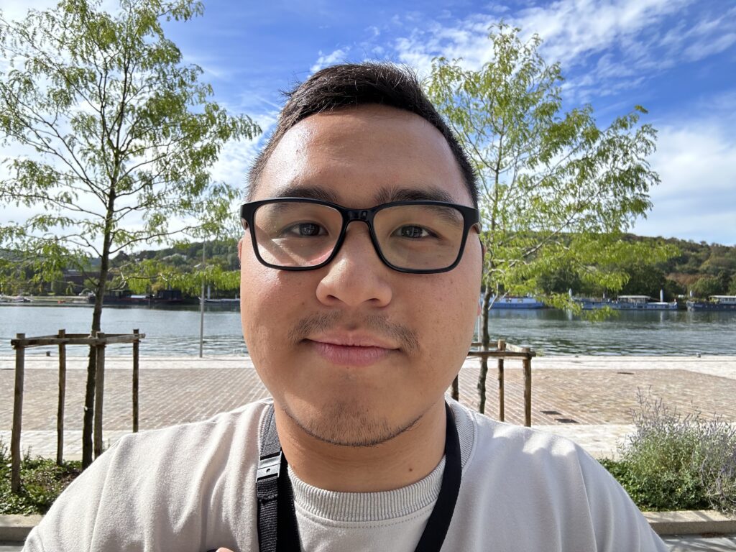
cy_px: 276
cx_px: 368
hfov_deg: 73.9
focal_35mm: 23
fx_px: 489
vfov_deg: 58.9
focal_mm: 2.69
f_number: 1.9
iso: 25
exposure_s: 1/575
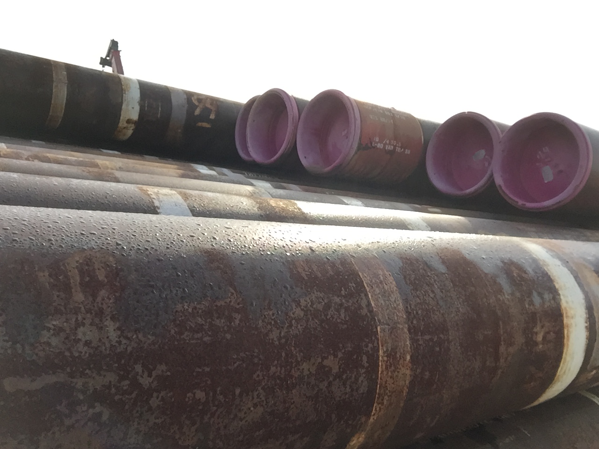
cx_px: 300
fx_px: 536
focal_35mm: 31
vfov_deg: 45.4
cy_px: 224
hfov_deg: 58.4
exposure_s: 1/702
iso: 32
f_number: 2.2
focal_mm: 2.65
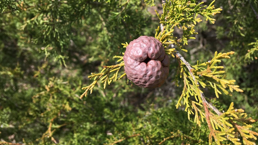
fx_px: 219
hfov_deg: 61.0
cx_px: 130
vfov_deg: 36.6
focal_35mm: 32
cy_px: 62
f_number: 2.2
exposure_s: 1/884
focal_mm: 4.15
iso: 25
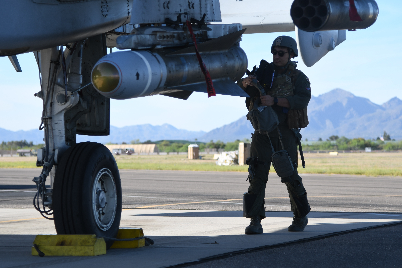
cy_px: 134
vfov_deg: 10.8
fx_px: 1424
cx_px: 201
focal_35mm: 128
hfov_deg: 16.1
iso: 200
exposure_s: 1/1000
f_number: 4
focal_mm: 85
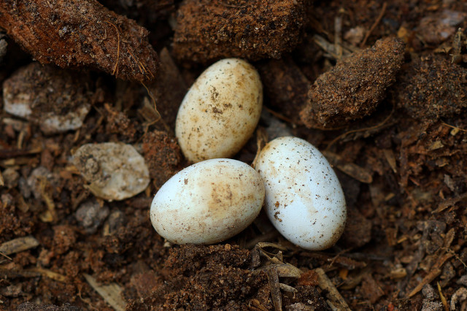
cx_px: 234
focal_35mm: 150
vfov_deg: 9.1
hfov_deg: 13.7
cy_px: 156
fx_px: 1945
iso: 100
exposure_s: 1/80
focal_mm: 100
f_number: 5.6
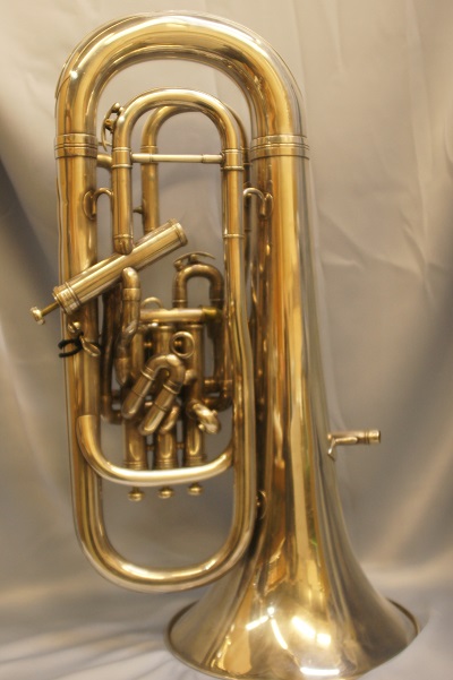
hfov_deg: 31.9
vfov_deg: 46.4
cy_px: 340
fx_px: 794
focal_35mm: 42
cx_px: 226
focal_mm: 28
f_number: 3.5
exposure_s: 1/50
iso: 800
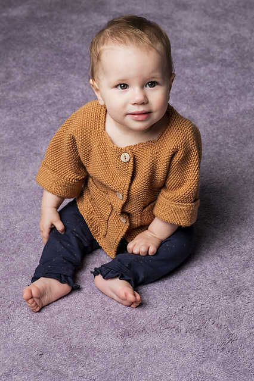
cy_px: 190
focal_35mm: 83
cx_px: 127
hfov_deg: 16.4
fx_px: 879
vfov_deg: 24.5
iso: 200
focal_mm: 55
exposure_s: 1/125
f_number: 8
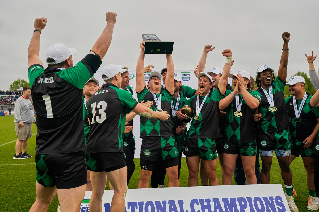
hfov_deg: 54.4
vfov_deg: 37.9
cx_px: 160
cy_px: 106
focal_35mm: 35
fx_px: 310
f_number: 4
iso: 1600
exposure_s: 1/1250
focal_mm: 35
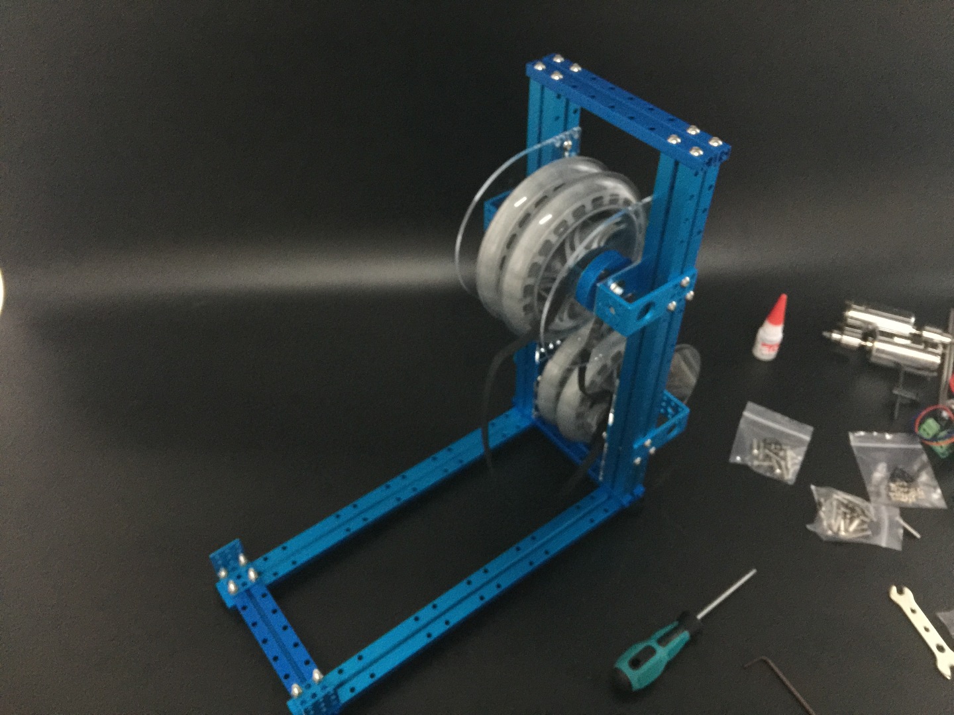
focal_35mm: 29
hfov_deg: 61.7
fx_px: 799
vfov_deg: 48.2
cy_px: 358
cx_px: 477
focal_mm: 4.15
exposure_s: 1/8
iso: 160
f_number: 2.2
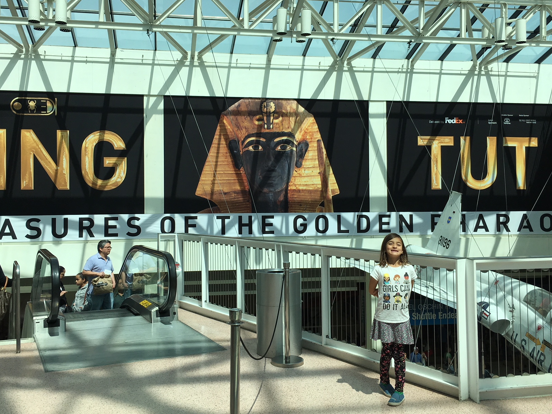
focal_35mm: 36
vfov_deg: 39.6
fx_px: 574
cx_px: 262
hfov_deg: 51.3
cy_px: 194
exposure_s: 1/894
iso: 25
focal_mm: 4.15
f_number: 2.2
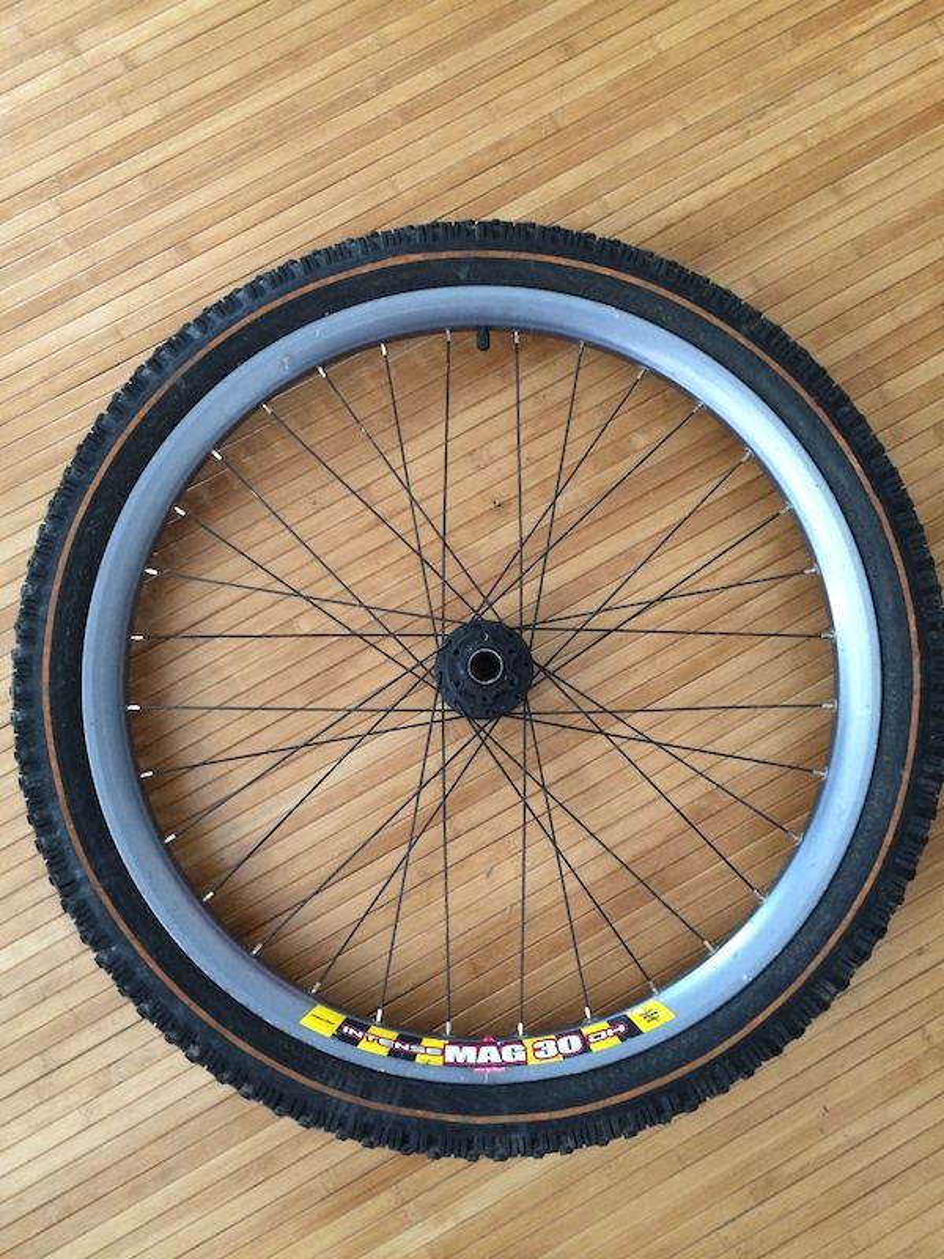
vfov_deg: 61.7
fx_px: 1054
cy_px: 630
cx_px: 472
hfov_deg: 48.2
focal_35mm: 29
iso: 250
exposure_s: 1/30
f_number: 2.2
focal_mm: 4.15
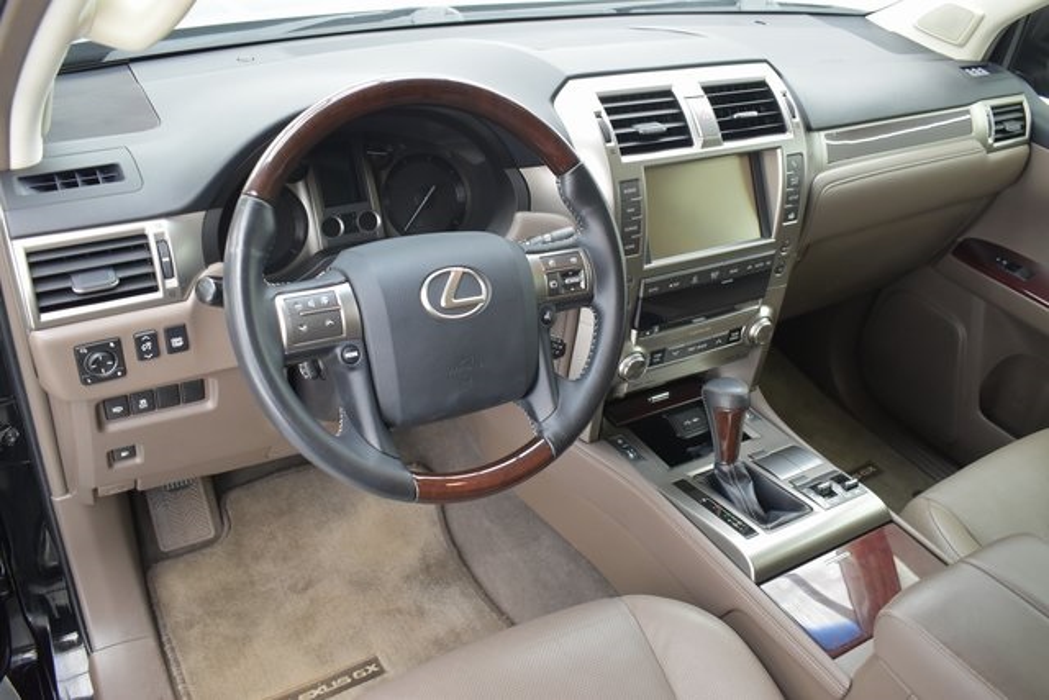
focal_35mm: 32
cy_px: 350
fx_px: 918
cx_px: 524
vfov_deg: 41.7
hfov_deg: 59.5
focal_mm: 21
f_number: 3.8
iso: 1000
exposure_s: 1/60
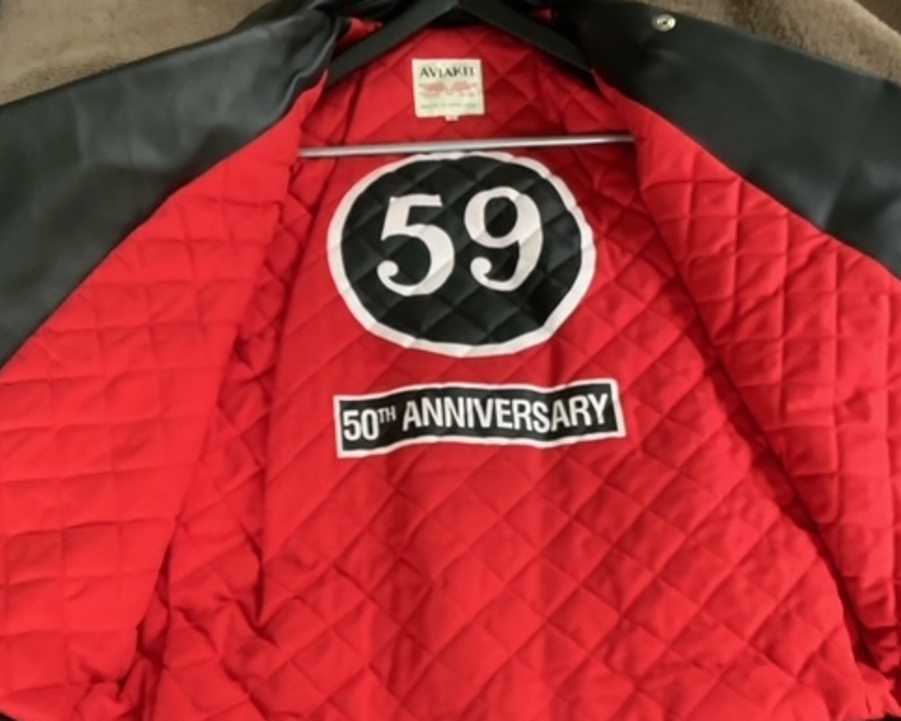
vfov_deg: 37.3
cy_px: 406
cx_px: 434
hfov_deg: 45.8
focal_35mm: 40
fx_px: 1066
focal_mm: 3.3
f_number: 2.4
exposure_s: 1/40
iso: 400
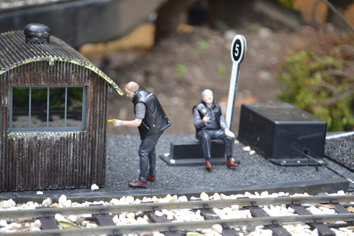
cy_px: 118
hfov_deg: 28.1
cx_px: 177
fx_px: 708
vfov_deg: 18.9
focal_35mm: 72
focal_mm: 48
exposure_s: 1/125
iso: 400
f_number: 5.6
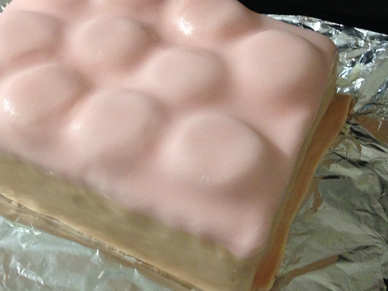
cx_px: 137
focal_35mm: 53
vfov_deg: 27.5
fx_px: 594
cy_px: 124
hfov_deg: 35.9
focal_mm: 4.12
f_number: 2.4
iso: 320
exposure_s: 1/20
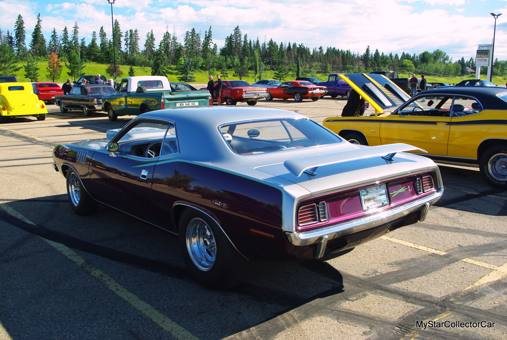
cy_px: 170
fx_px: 480
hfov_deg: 55.7
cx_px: 254
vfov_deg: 39.0
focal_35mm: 34
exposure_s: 1/180
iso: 100
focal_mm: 23.13
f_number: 8
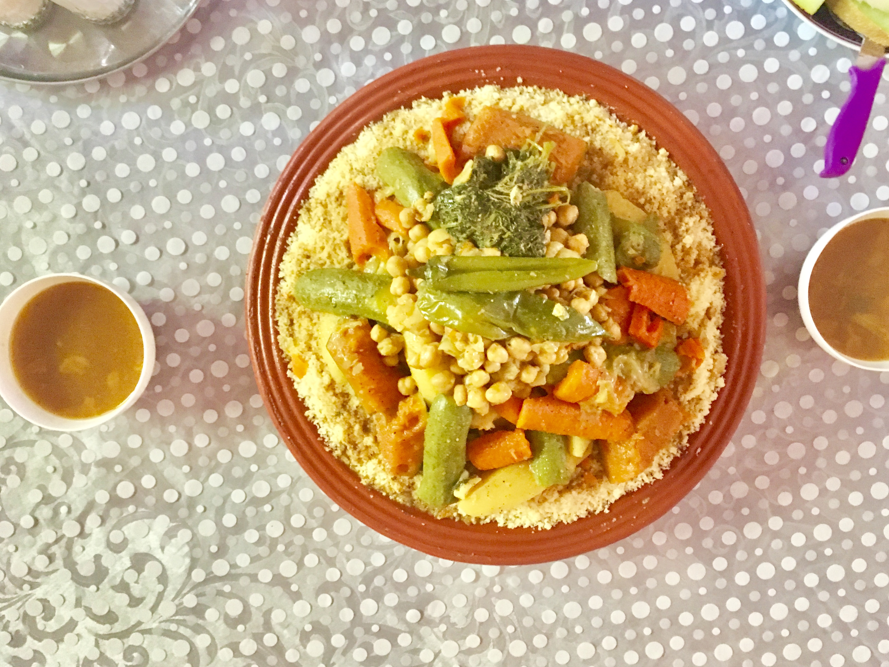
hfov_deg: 60.0
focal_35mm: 30
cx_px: 457
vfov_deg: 46.8
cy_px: 337
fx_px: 771
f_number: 2.2
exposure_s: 1/17
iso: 250
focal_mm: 4.15
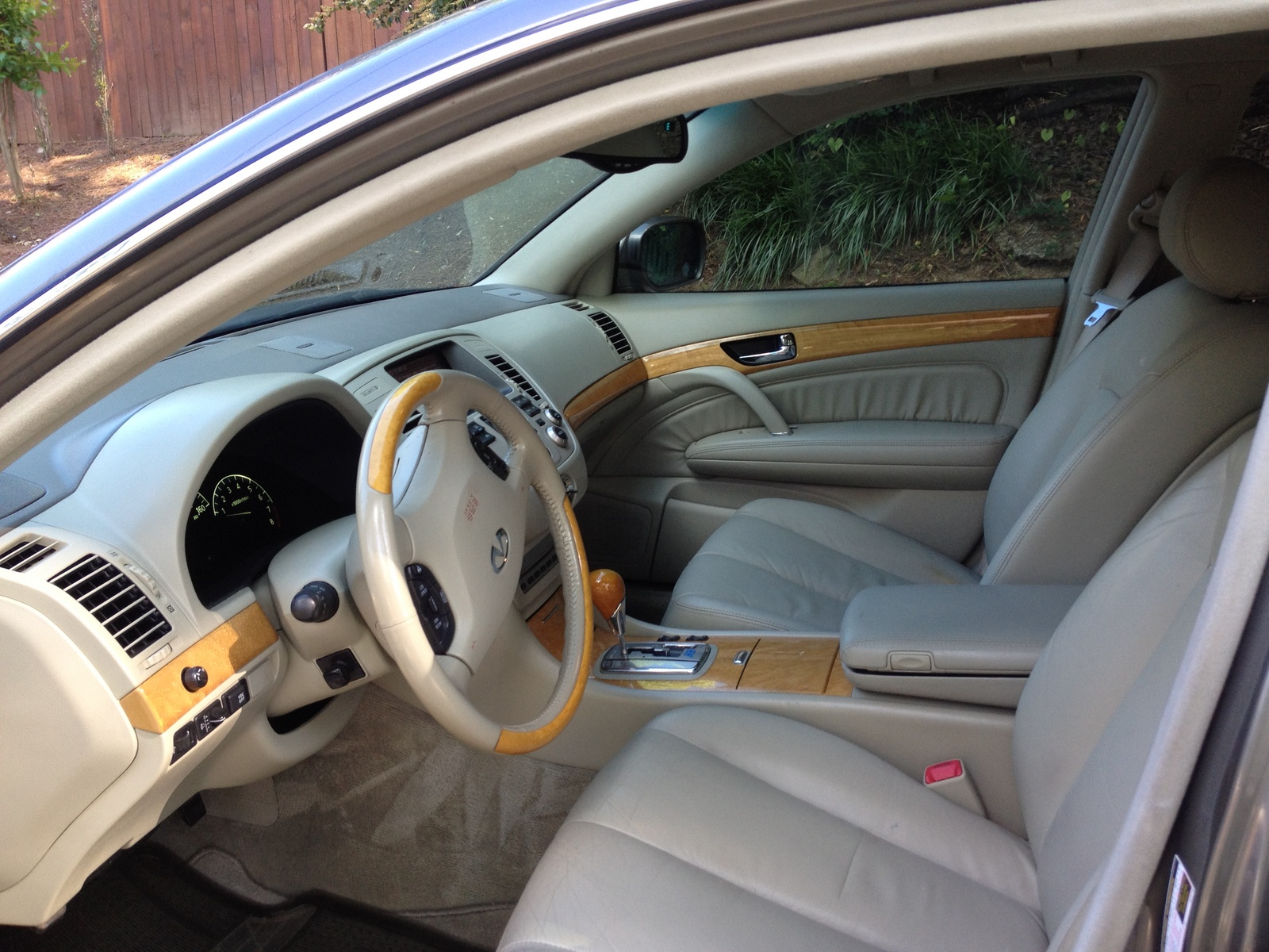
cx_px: 634
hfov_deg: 52.6
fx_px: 1283
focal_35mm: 35
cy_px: 476
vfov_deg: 40.7
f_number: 2.4
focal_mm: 4.28
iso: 80
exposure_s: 1/60
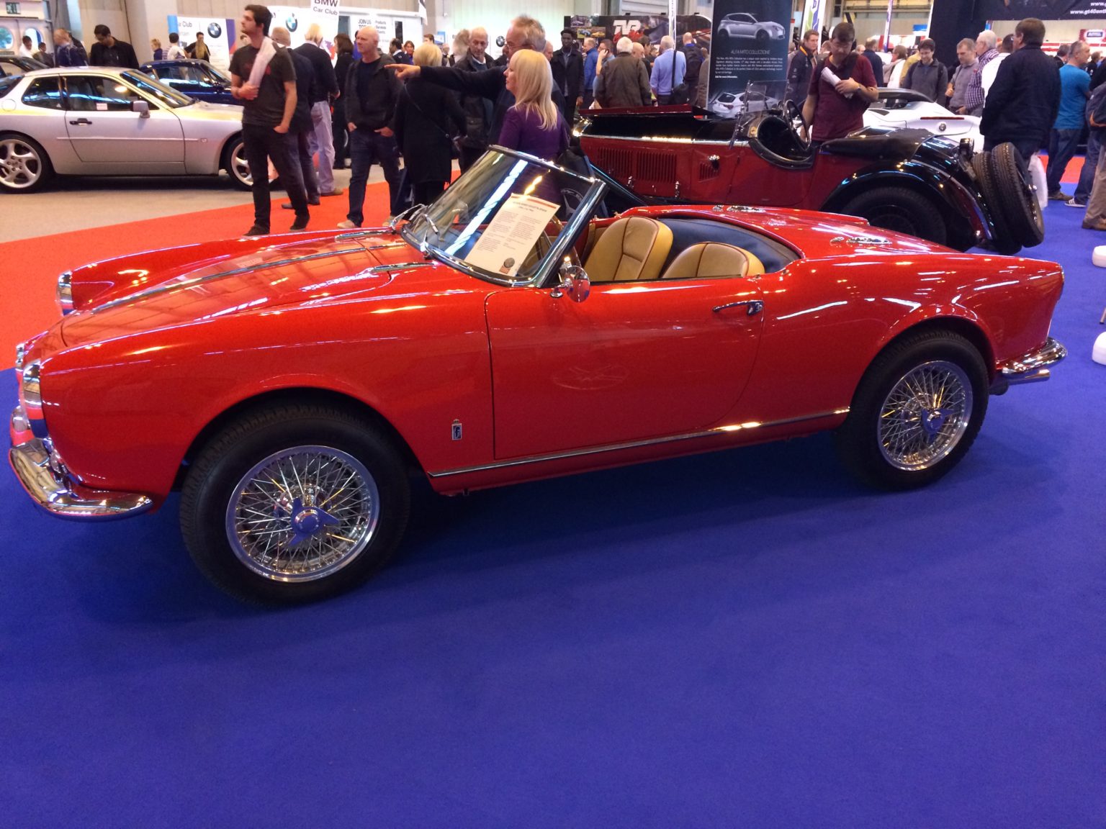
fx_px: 927
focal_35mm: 29
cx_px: 553
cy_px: 414
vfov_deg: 48.2
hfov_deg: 61.7
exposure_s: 1/25
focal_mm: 4.15
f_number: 2.2
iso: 320
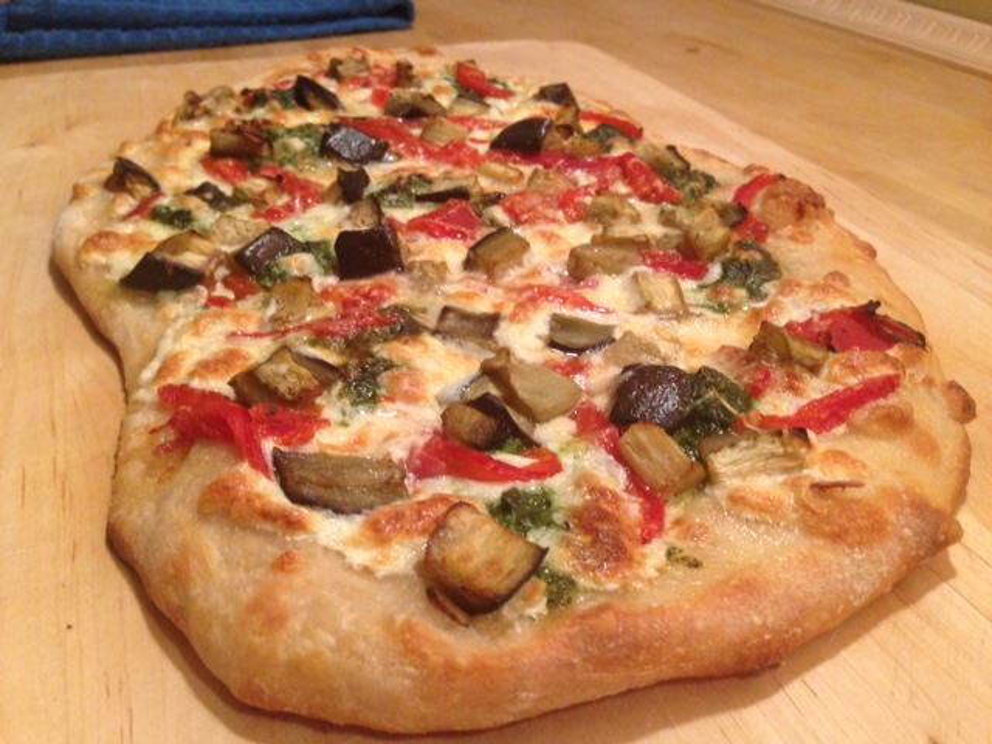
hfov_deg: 55.4
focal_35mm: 33
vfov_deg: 42.9
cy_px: 372
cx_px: 496
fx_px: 946
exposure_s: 1/20
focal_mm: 4.12
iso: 200
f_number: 2.4
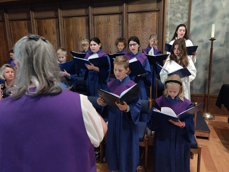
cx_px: 114
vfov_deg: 54.9
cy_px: 86
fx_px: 165
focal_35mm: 25
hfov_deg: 69.4
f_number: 1.7
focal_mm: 4.25
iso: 2000
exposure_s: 1/33
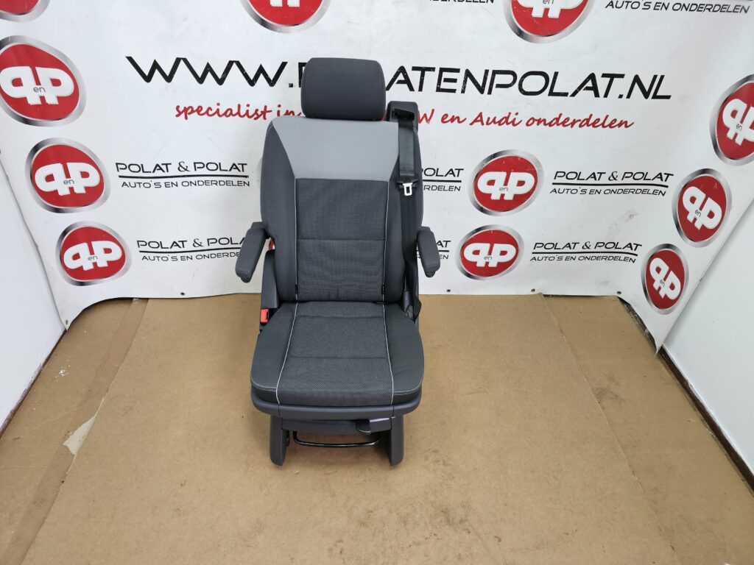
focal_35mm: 23
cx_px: 377
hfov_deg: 73.9
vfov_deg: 58.9
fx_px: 501
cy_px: 282
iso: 160
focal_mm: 6.3
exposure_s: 1/180
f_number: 1.7
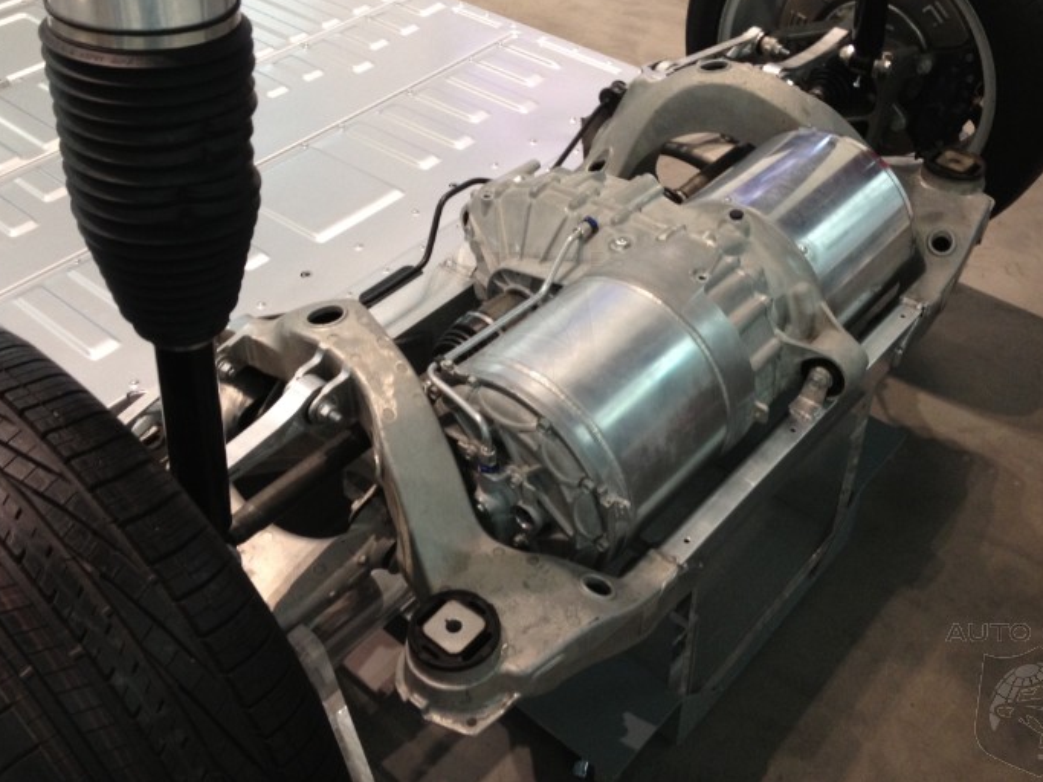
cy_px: 328
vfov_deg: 35.0
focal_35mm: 41
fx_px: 1235
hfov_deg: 45.8
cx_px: 530
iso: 160
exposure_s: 1/20
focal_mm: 4.28
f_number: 2.4
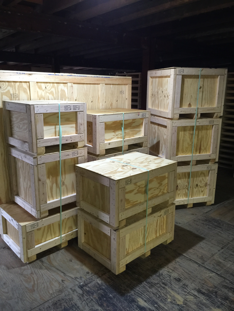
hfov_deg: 48.2
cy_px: 156
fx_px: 261
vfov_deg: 61.7
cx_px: 117
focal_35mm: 29
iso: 80
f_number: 2.2
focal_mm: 4.15
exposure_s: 1/15
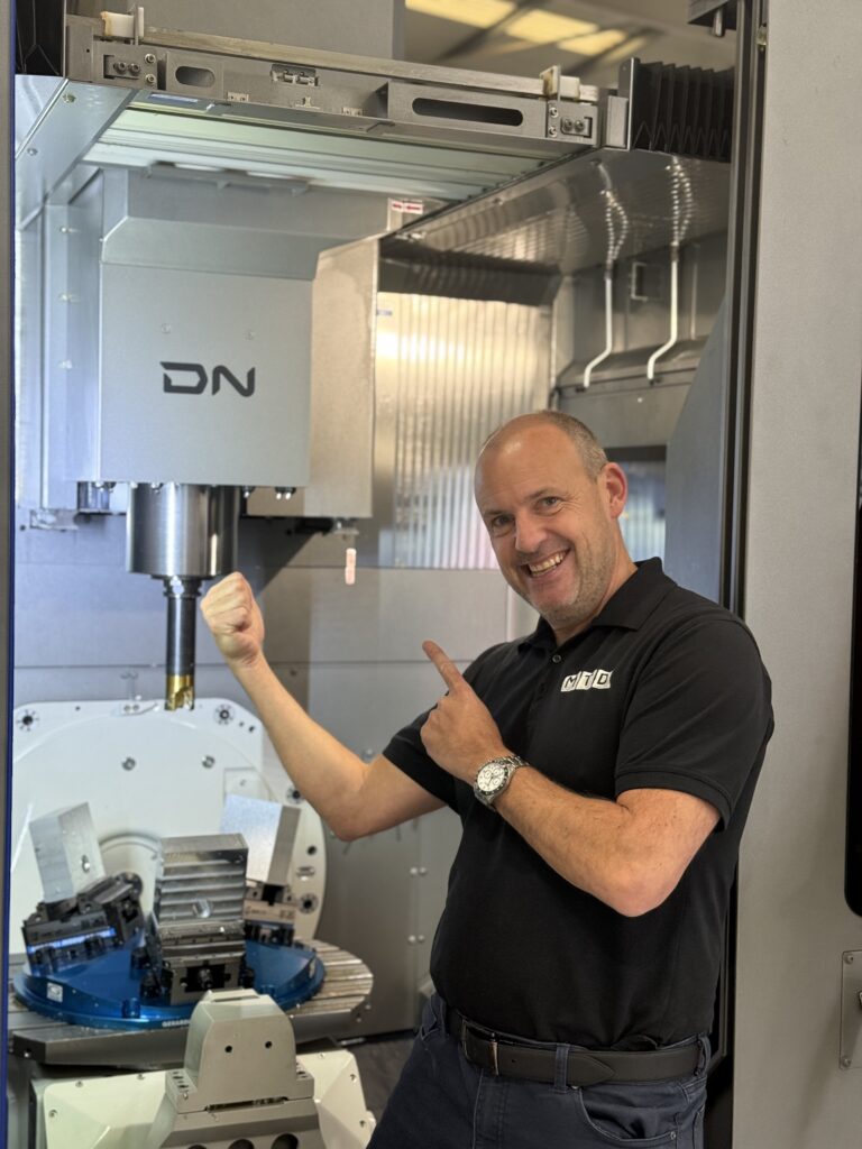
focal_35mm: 48
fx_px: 1594
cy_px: 574
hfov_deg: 30.3
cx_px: 431
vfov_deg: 39.7
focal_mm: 6.76
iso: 250
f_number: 1.78
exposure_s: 1/100
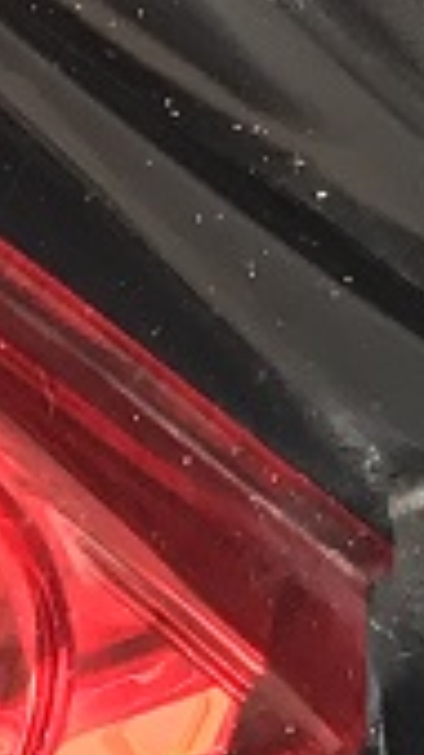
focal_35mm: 217
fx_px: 4339
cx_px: 1651
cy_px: -1260
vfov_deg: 8.7
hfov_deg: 5.0
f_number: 1.8
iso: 32
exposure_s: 1/100
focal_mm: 3.99
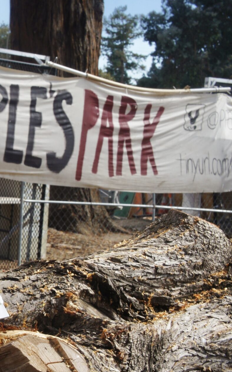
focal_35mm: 93
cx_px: -104
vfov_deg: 22.3
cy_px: 188
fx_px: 941
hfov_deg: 13.3
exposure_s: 1/250
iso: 250
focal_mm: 30
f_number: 13
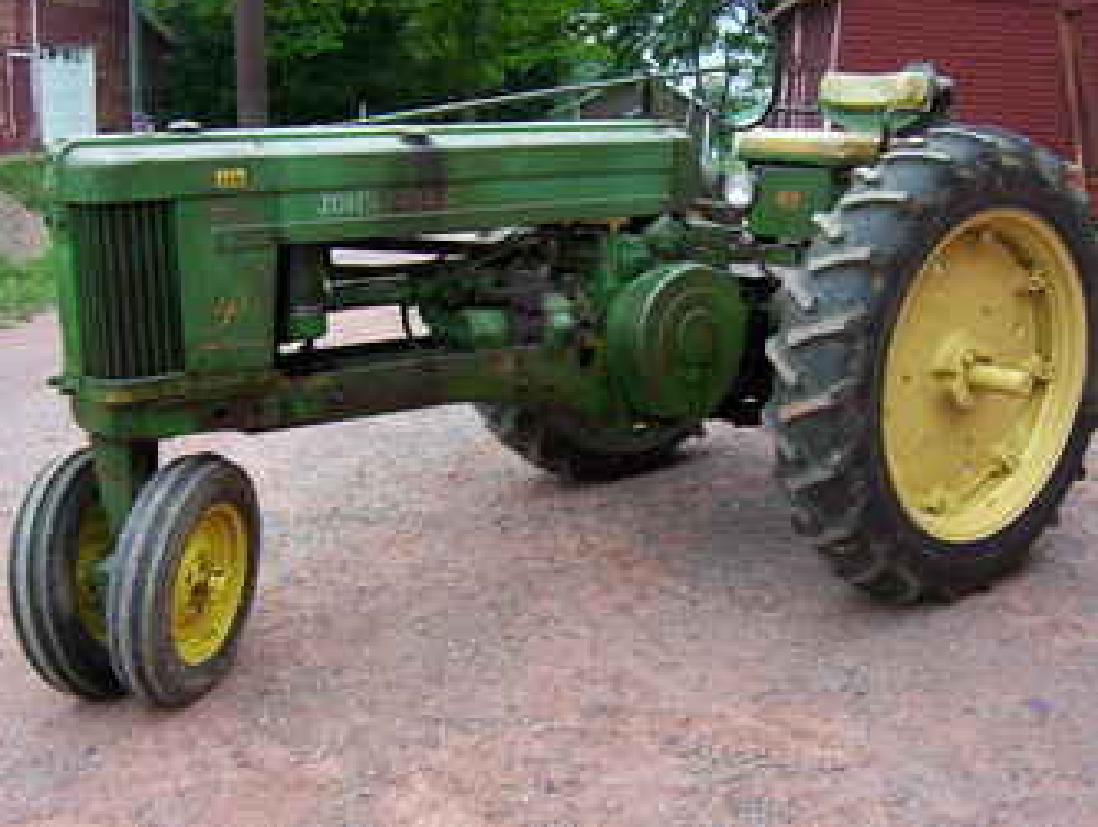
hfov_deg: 50.1
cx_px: 537
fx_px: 1176
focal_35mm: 37
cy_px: 405
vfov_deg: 38.8
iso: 100
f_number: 2.76
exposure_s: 1/326
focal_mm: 5.54
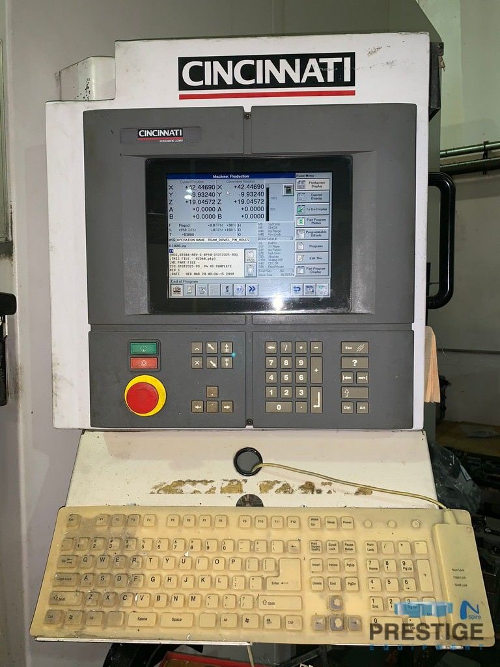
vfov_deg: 67.3
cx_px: 250
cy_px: 334
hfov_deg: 53.1
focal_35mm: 26
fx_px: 501
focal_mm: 4.25
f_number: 1.8
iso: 40
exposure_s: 1/22
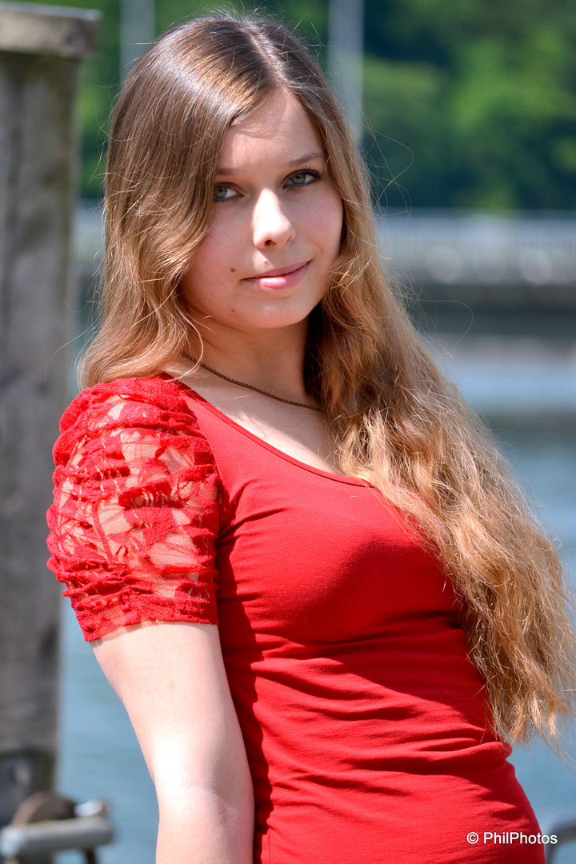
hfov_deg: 5.7
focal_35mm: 240
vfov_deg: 8.6
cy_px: 432
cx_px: 288
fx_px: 5760
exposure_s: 1/500
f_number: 5.6
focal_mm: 160
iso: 160
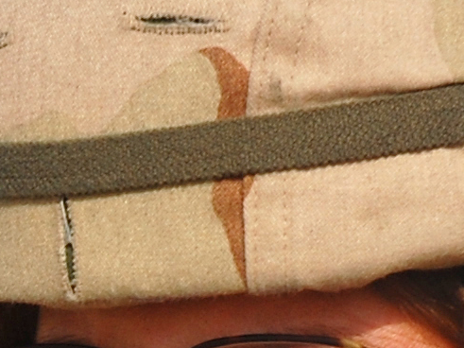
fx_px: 5441
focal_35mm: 406
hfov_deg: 4.8
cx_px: -239
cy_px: 792
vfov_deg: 3.6
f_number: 13
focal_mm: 46
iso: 200
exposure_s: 1/640
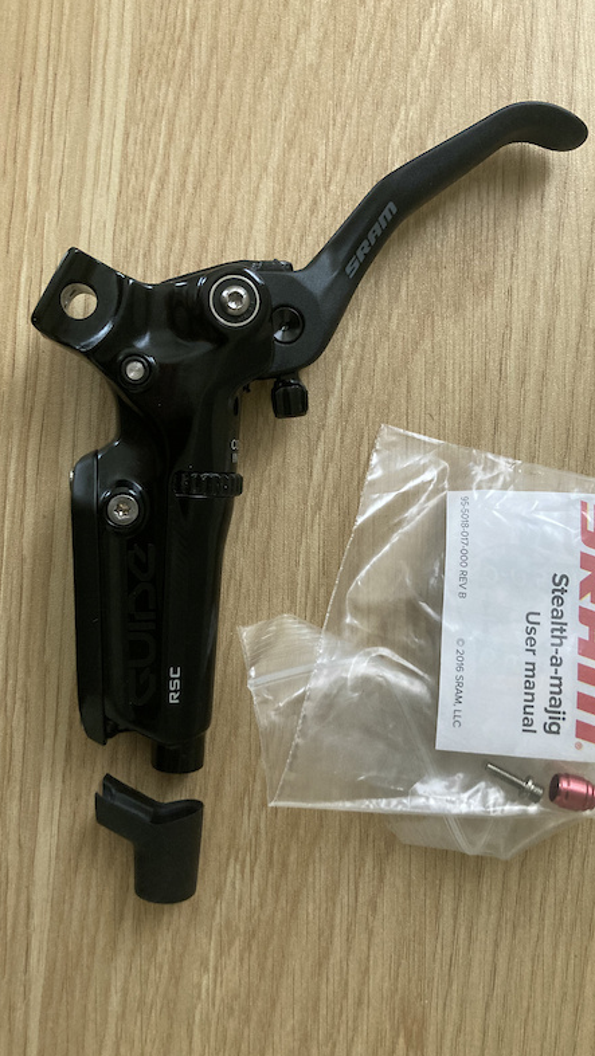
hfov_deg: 37.8
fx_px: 869
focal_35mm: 31
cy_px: 525
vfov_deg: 62.6
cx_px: 286
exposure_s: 1/60
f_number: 1.8
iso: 320
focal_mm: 3.99
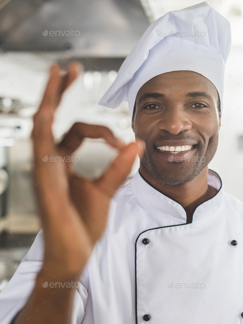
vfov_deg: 34.9
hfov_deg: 26.6
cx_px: 123
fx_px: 515
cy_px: 156
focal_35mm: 55
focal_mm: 50
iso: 500
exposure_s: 1/200
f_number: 2.8
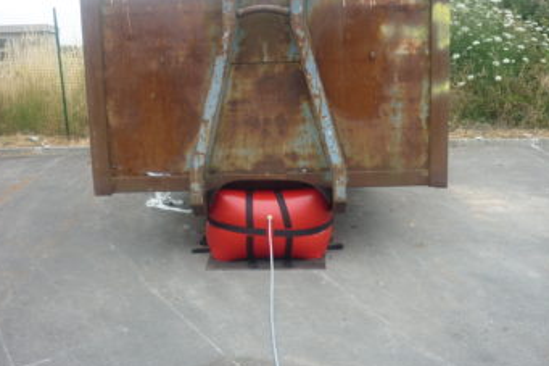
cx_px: 270
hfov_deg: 41.9
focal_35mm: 47
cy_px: 213
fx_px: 716
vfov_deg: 28.6
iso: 80
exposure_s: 1/200
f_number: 3
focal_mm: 6.4
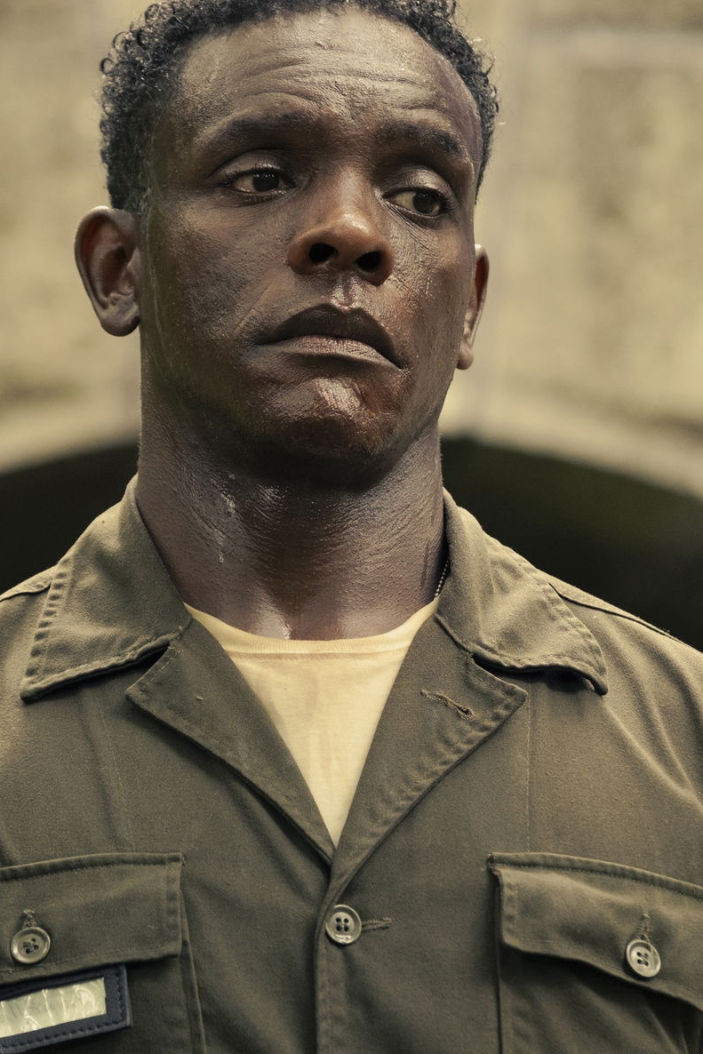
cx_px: 290
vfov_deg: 7.4
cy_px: 684
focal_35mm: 280
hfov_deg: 4.9
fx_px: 8199
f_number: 4
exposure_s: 1/125
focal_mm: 115
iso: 1600
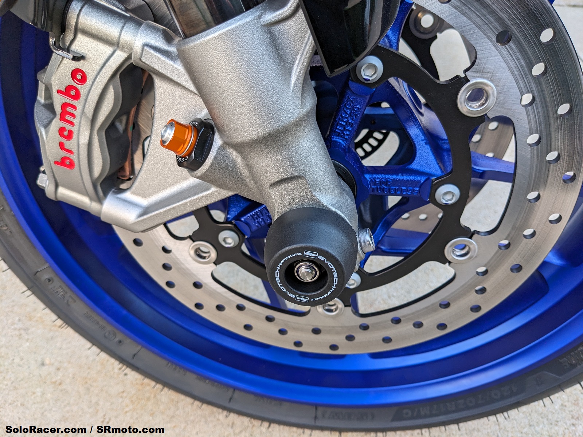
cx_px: 292
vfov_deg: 51.4
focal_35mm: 27
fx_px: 455
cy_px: 218
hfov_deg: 65.3
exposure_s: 1/27
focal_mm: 4.38
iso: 47
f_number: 1.73
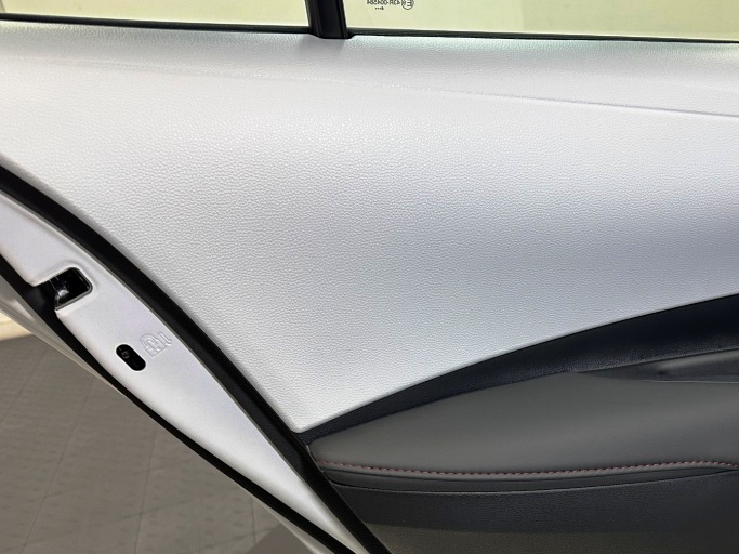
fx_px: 768
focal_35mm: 36
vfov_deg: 39.0
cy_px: 382
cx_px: 537
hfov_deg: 49.7
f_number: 1.78
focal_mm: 6.86
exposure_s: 1/60
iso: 250
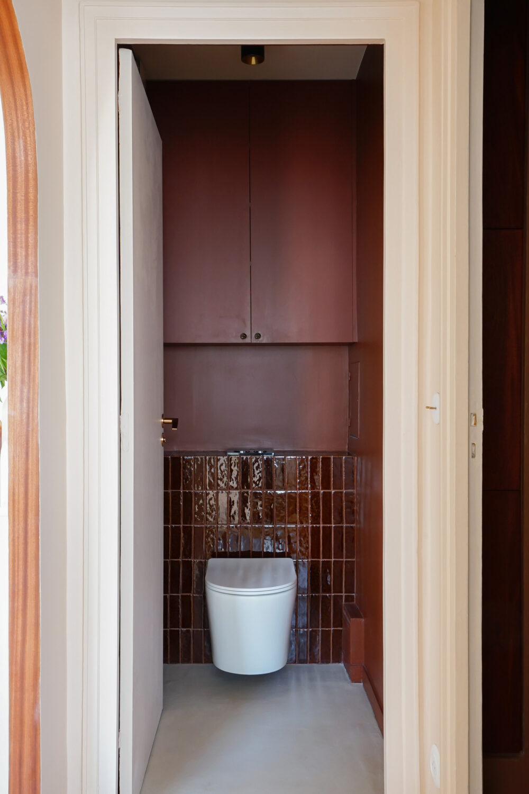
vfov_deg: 57.2
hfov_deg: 40.0
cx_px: 264
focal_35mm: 33
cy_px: 397
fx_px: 727
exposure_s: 2
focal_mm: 22
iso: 400
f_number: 18
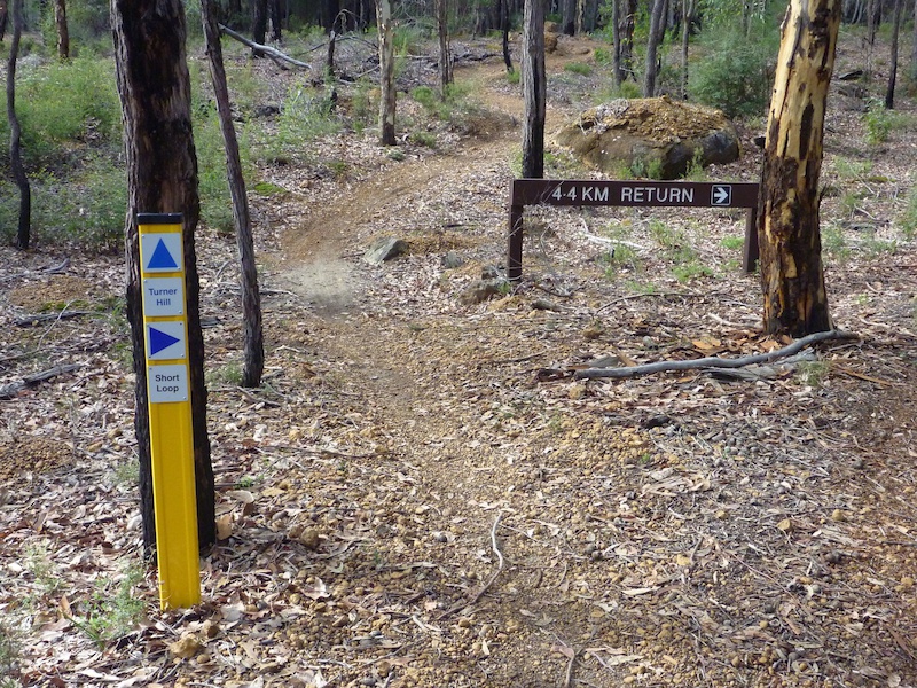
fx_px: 1007
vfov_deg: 37.7
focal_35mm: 38
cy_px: 344
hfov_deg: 49.0
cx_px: 458
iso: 400
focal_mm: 6.8
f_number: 4
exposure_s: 1/160
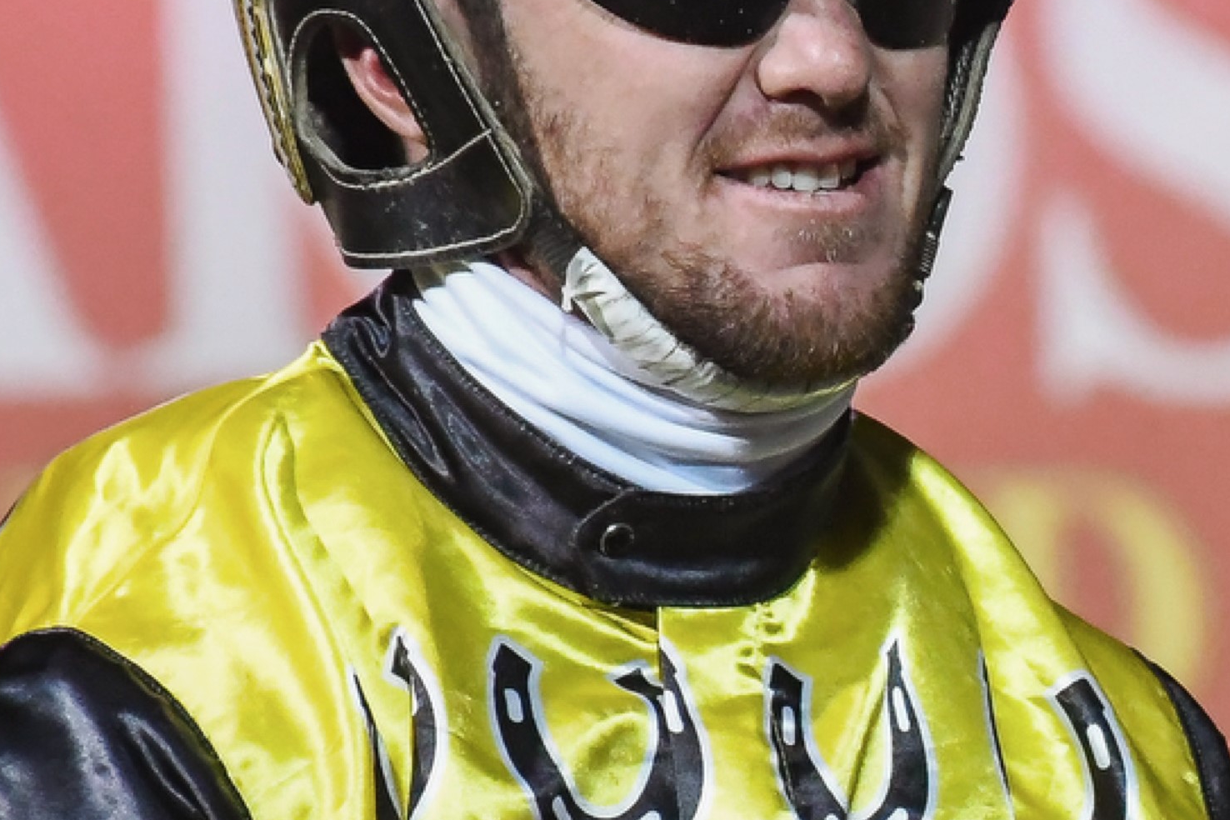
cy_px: 788
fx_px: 23710
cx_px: 732
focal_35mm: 694
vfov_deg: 2.0
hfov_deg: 3.0
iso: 6400
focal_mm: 140
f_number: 5.6
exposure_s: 1/500
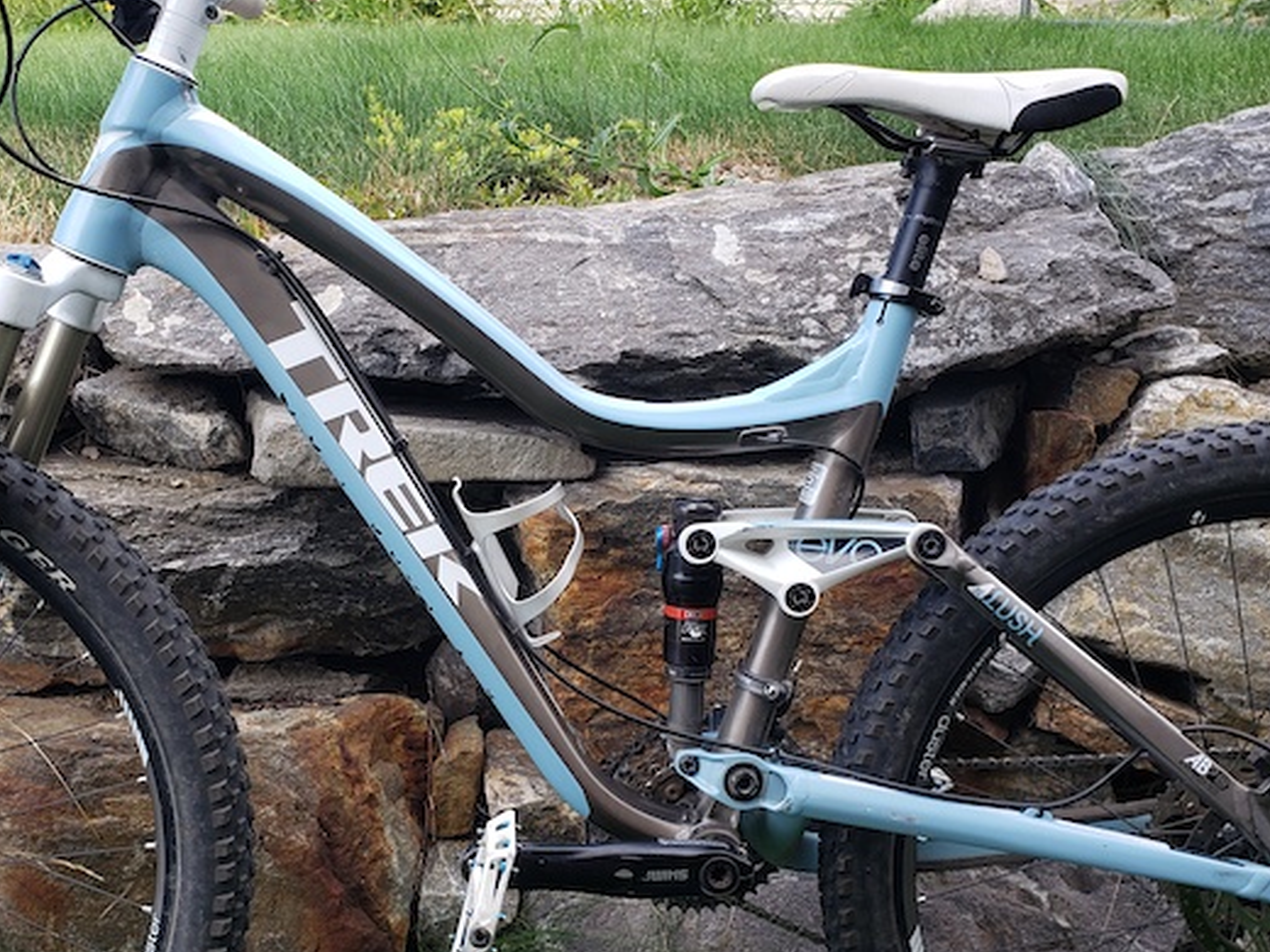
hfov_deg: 46.7
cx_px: 545
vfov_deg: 35.9
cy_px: 532
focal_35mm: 40
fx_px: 1468
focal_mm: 4.3
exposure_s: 1/130
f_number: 2.4
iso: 50
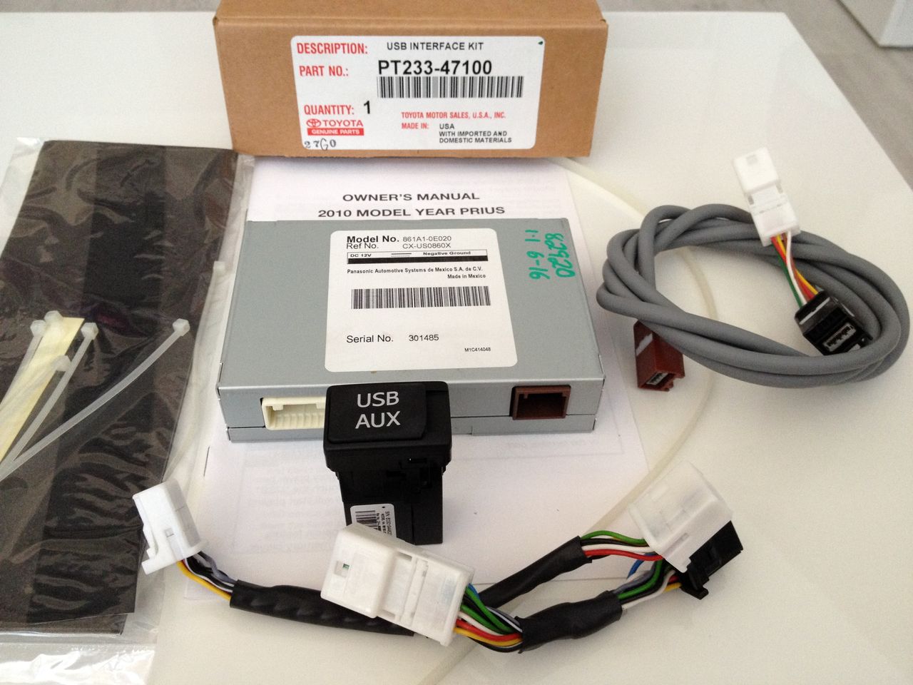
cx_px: 456
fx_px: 923
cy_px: 342
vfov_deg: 40.7
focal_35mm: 35
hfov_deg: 52.6
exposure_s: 1/20
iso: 200
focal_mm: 4.28
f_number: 2.4
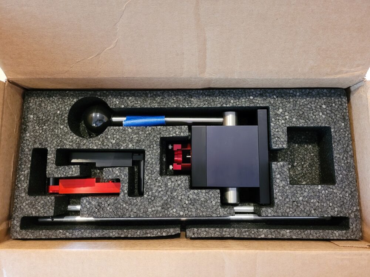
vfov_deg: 53.1
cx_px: 185
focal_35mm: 26
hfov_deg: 67.3
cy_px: 138
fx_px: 278
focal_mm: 5.4
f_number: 1.8
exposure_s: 1/40
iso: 640
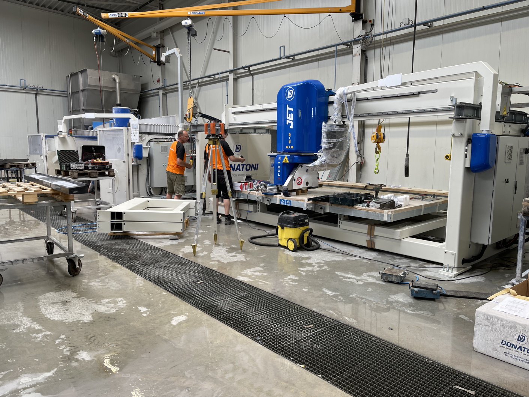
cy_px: 198
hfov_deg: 67.3
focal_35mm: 26
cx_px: 264
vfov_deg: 53.1
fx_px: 397
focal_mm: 5.1
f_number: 1.6
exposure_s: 1/121
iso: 50
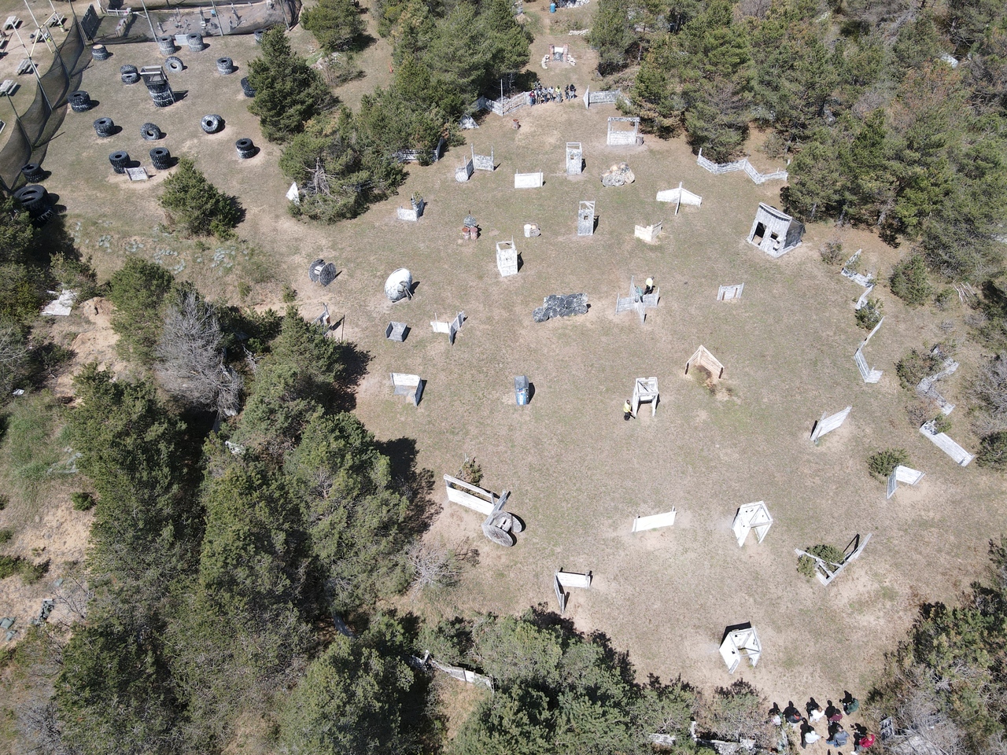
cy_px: 378
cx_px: 504
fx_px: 698
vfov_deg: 56.8
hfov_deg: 71.6
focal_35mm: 24
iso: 100
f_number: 2.8
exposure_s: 1/400
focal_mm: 4.5
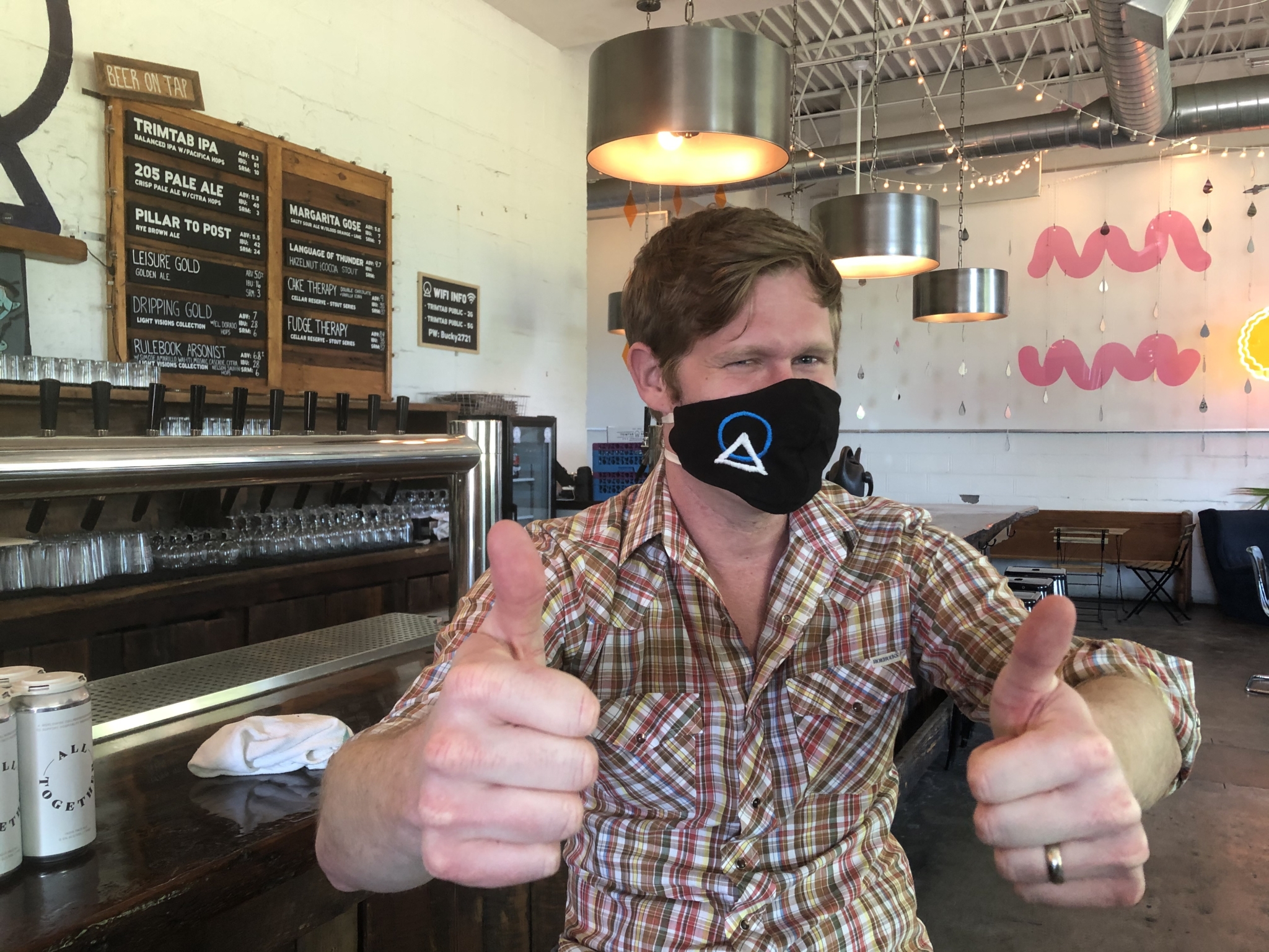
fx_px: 1026
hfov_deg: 63.4
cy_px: 476
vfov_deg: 49.7
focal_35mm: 28
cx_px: 634
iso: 40
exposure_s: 1/17
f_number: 1.8
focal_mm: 3.99
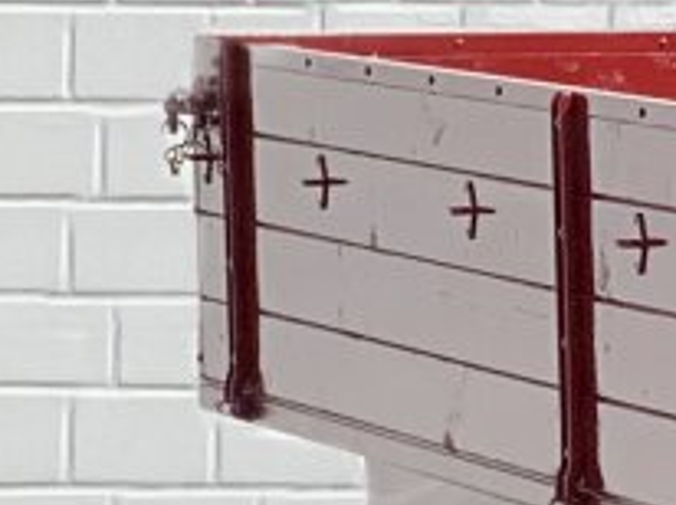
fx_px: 7880
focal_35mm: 404
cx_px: 2333
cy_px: 754
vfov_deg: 3.7
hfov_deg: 4.6
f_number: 2.4
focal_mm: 6
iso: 16
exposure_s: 1/888
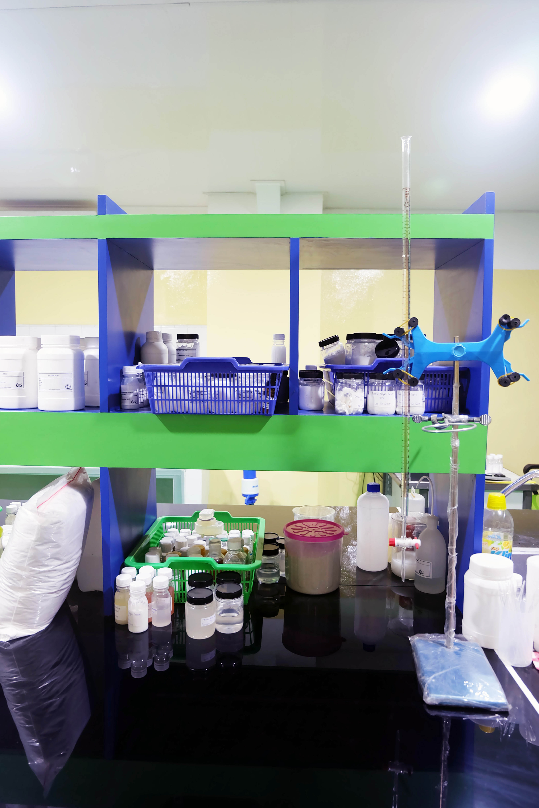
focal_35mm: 24
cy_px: 404
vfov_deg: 73.7
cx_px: 270
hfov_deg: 53.1
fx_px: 539
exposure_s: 1/6
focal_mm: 16
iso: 400
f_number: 3.5
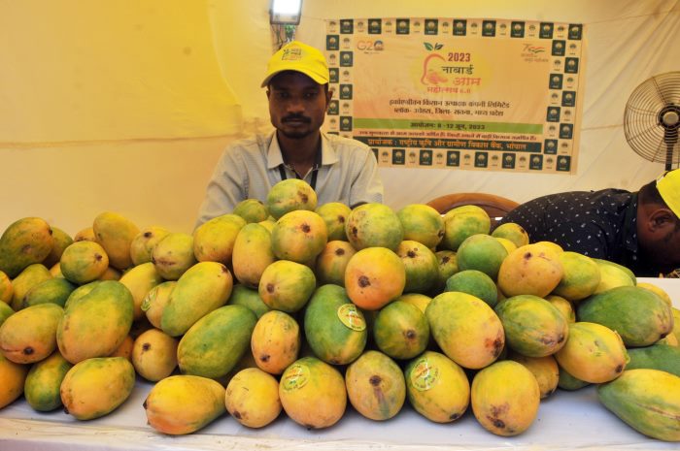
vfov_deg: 22.6
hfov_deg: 33.4
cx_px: 340
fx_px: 1132
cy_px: 226
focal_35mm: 60
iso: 320
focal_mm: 40
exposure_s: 1/400
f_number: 10
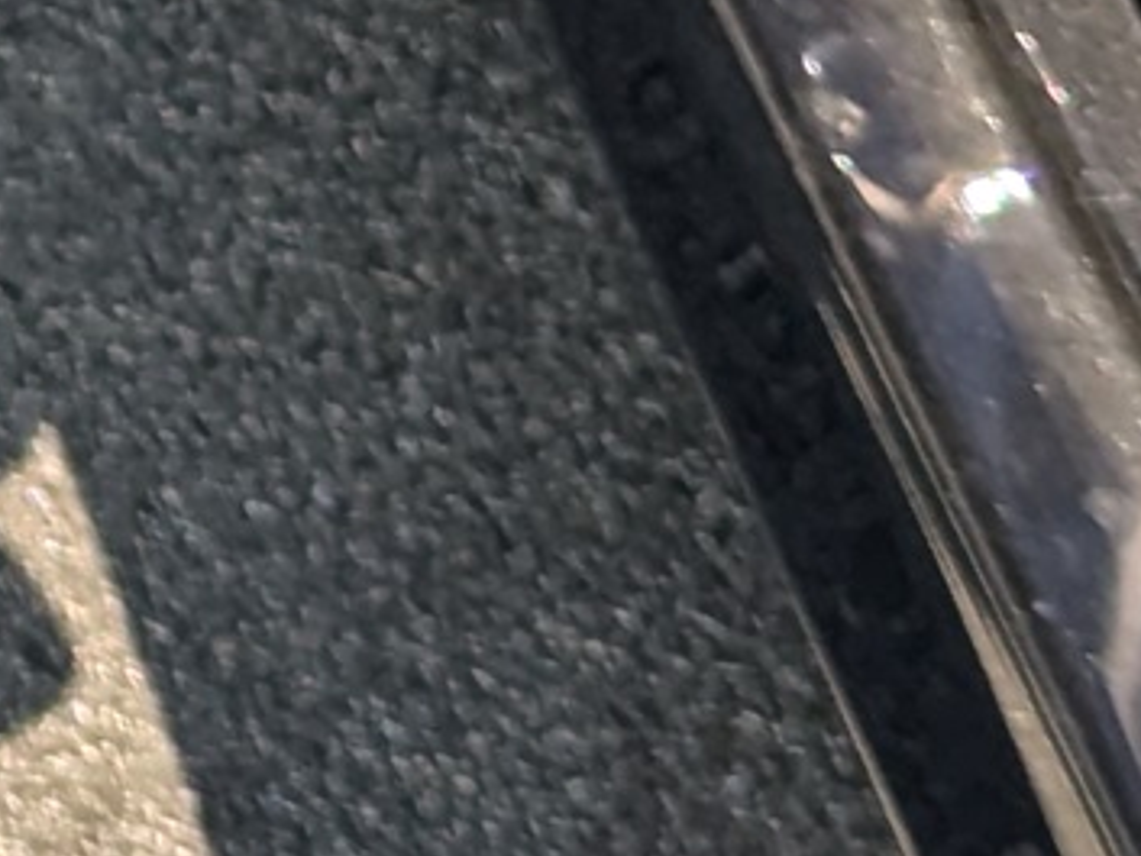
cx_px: -2476
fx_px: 11475
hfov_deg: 5.3
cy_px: -1948
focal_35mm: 348
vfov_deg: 4.1
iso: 41
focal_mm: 6.81
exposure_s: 1/962
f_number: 1.85
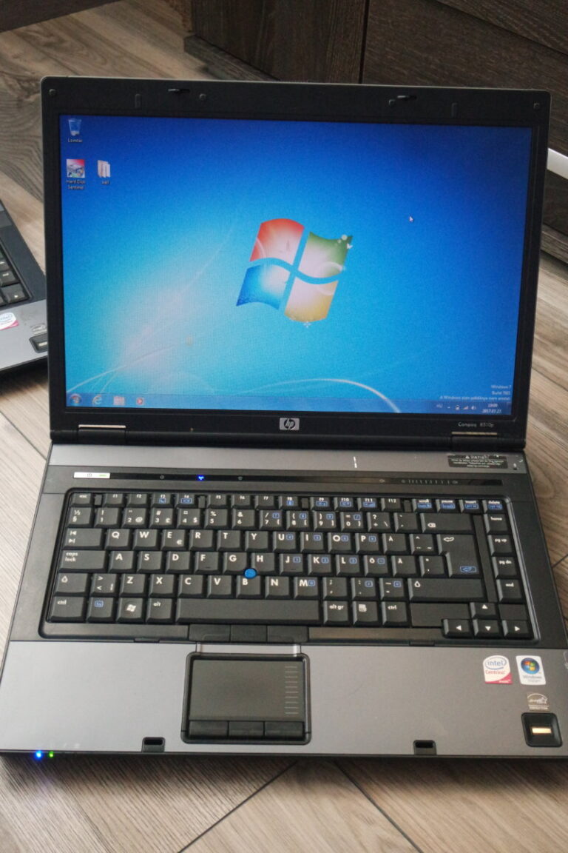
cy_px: 426
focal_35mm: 43
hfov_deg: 31.2
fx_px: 1018
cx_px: 284
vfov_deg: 45.4
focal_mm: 16
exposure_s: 1/50
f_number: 4
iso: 3200
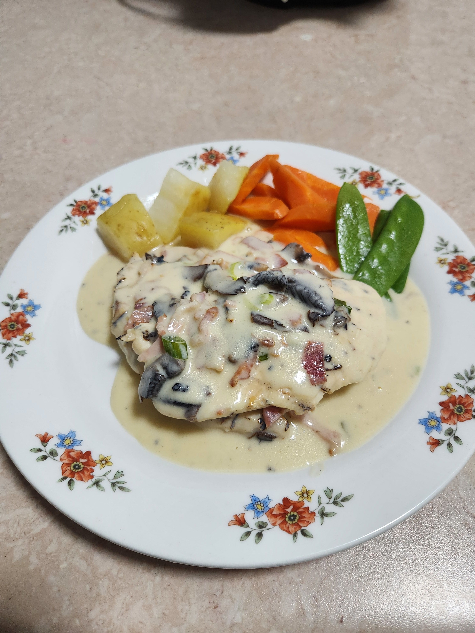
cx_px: 238
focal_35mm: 23
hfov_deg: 58.9
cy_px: 316
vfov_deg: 73.9
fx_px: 421
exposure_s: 1/100
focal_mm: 5.4
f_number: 1.8
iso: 320
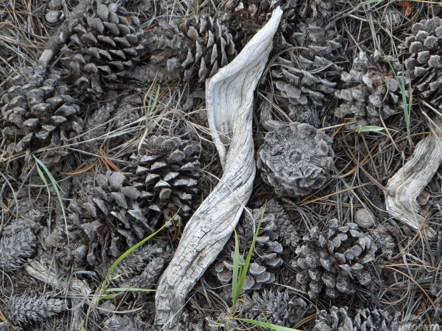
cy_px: 166
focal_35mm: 104
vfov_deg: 14.2
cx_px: 221
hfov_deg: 18.9
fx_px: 1328
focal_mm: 17
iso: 100
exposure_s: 1/60
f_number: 4.6
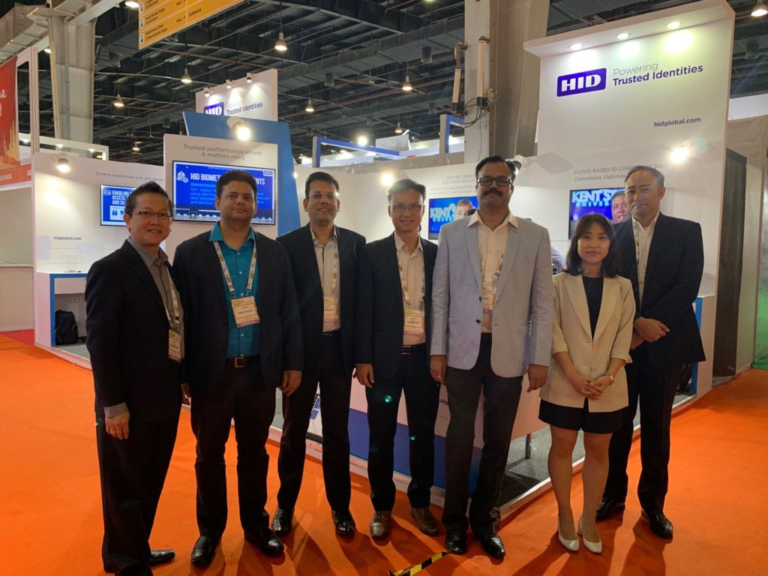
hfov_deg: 67.3
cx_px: 384
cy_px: 288
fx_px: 577
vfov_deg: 53.1
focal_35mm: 26
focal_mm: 4.25
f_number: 1.8
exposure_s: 1/50
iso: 100
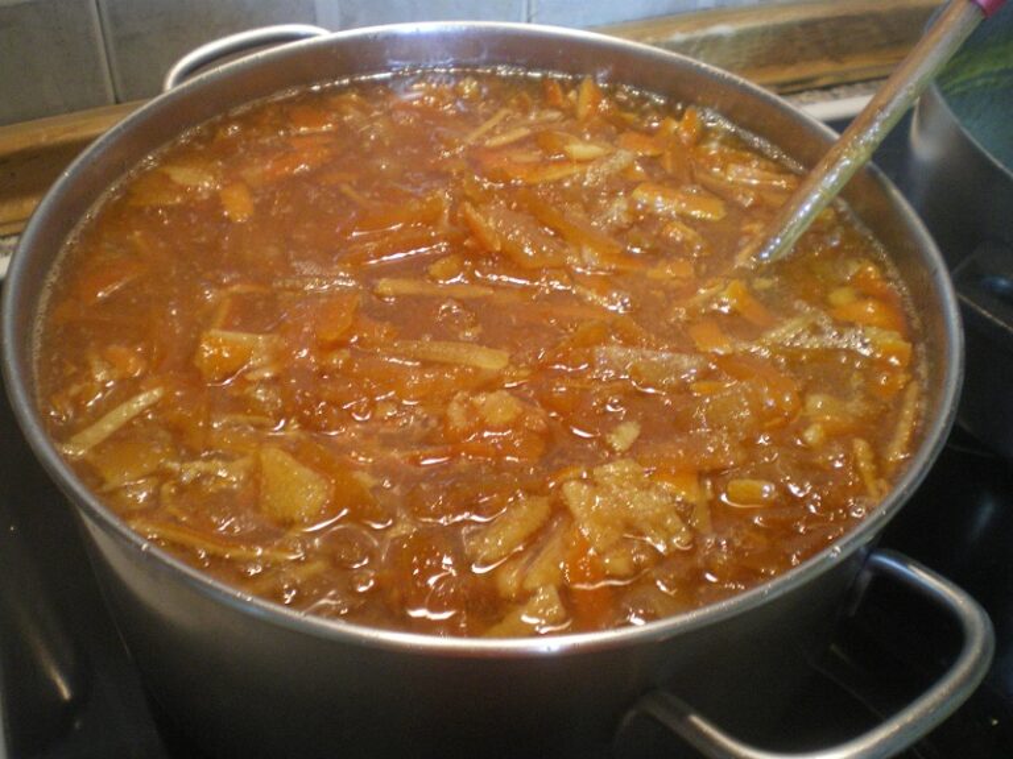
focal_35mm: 38
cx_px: 506
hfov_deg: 49.0
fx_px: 1112
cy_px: 380
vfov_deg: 37.7
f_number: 3.1
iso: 400
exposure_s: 1/6
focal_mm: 6.3
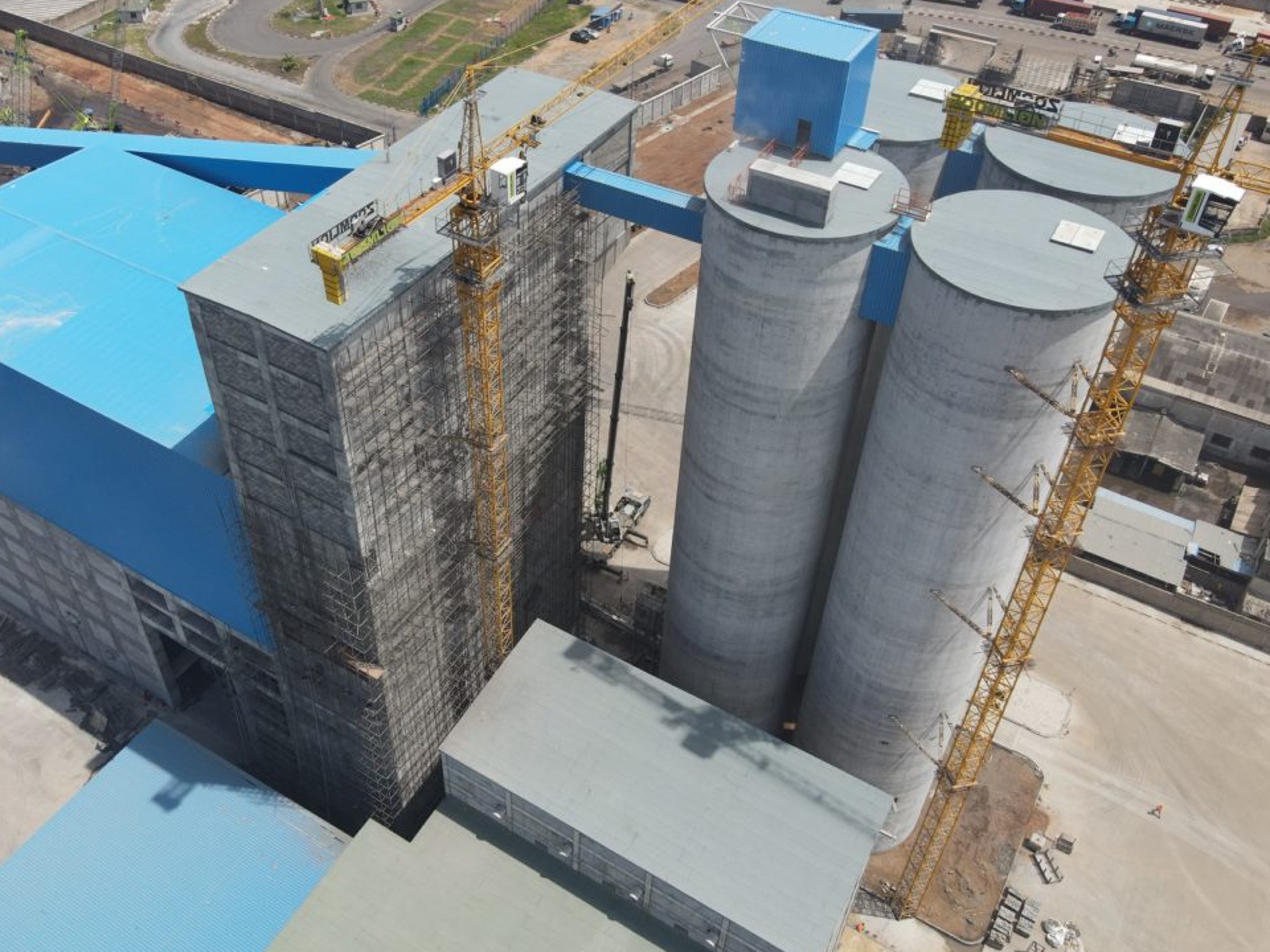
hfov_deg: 59.7
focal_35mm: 30
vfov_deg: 46.7
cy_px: 435
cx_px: 542
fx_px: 1101
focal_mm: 4.5
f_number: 2.8
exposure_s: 1/800
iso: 100
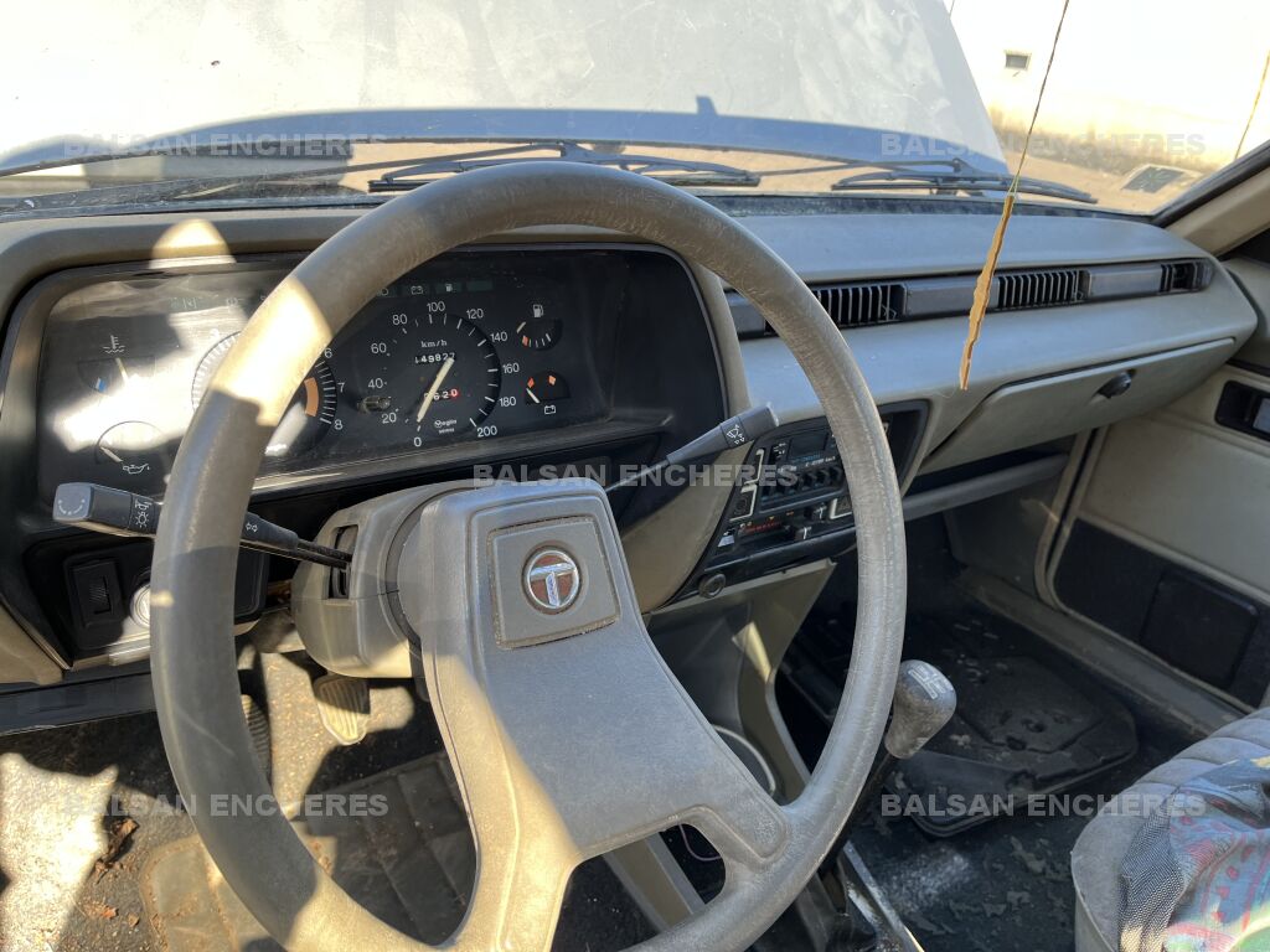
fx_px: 954
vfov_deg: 53.1
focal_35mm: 26
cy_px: 476
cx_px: 635
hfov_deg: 67.3
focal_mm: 5.1
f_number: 1.6
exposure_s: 1/121
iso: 40
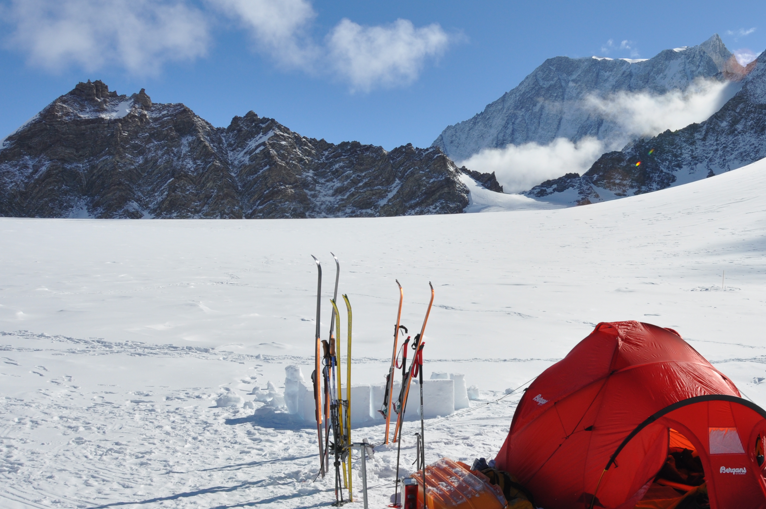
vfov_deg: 32.5
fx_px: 871
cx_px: 553
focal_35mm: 41
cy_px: 234
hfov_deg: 46.1
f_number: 11
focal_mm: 18
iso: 200
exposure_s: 1/500
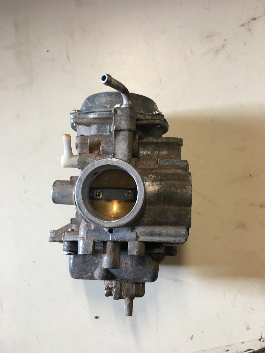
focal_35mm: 29
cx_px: 132
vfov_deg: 61.7
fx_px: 296
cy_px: 176
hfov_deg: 48.2
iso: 100
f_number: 2.2
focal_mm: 4.15
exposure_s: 1/33
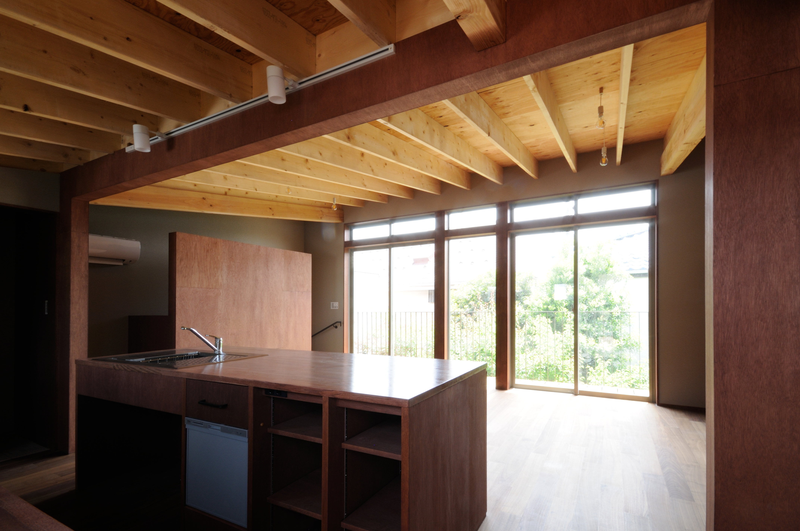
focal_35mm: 15
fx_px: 333
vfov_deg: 77.2
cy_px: 266
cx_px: 400
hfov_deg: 100.5
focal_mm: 10
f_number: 18
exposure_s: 1/3
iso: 200
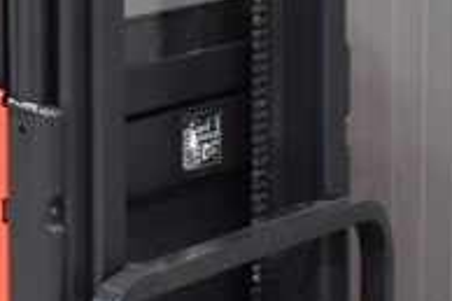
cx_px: 224
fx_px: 3262
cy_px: -42
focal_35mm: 260
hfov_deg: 7.9
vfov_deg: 5.3
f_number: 4.5
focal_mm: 28
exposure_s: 1/50
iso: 1600
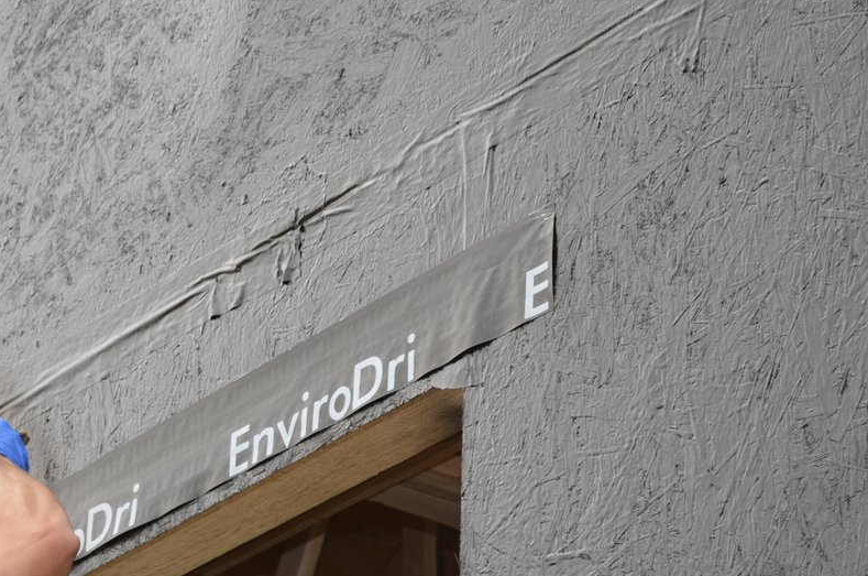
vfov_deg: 9.0
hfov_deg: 13.5
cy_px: 427
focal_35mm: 152
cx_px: 208
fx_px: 3658
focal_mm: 50
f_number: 5.6
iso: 110
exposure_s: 1/200
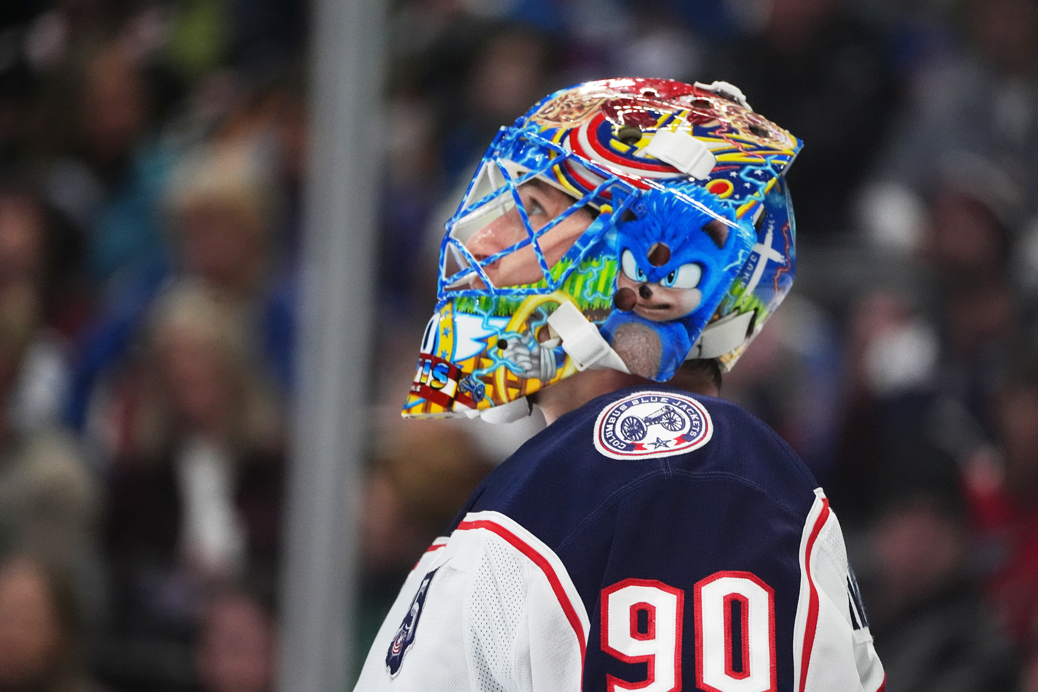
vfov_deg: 2.7
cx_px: 519
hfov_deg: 4.1
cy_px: 346
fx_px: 14416
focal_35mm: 500
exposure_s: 1/1250
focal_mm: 500
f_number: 6.7
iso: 6400
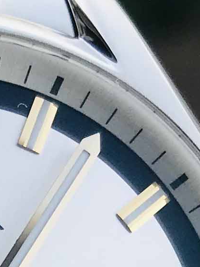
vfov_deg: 9.2
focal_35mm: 203
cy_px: 513
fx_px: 1564
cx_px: -152
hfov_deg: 7.1
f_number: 1.8
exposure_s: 1/314
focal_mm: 3.99
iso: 20
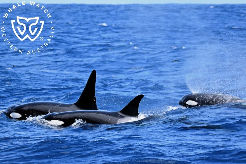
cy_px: 82
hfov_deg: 5.1
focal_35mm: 405
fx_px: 2767
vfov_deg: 3.4
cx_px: 123
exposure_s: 1/1250
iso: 400
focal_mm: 270
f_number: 5.6
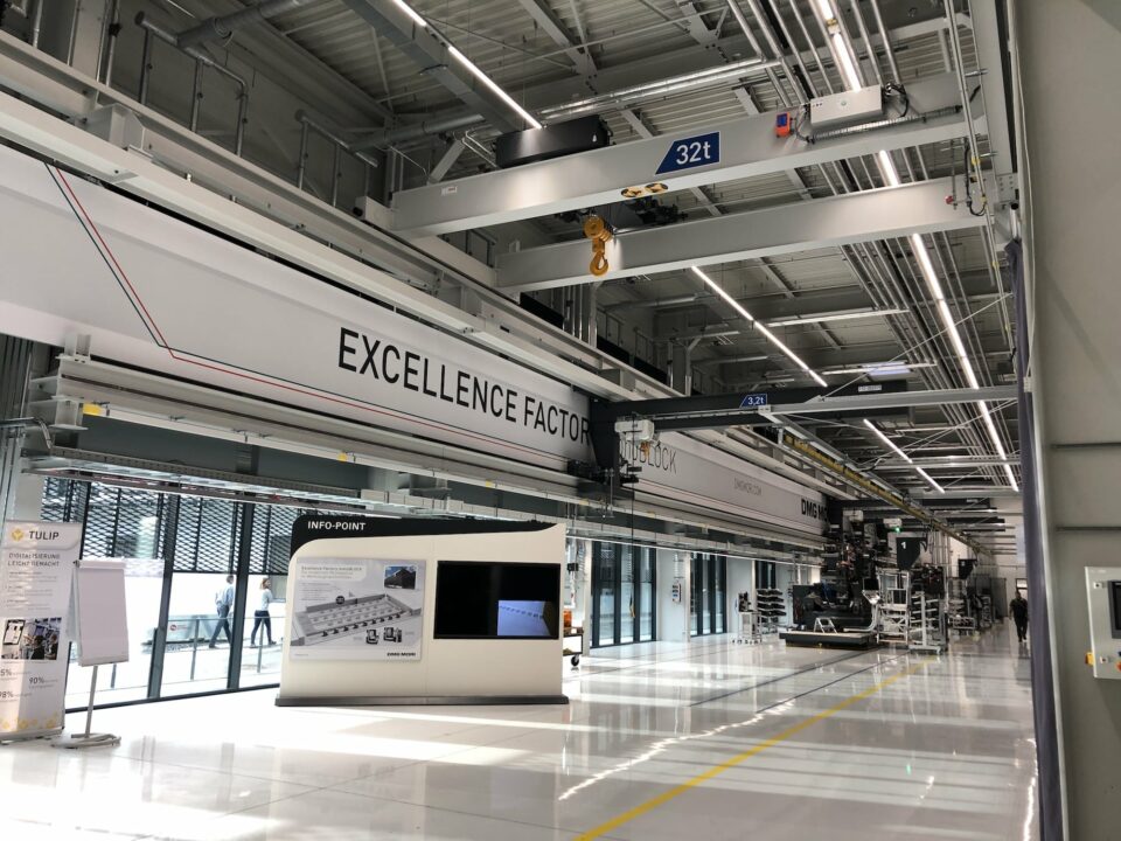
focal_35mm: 28
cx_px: 560
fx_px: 907
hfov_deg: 63.4
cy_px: 420
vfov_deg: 49.7
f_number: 1.8
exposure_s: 1/77
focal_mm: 3.99
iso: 40
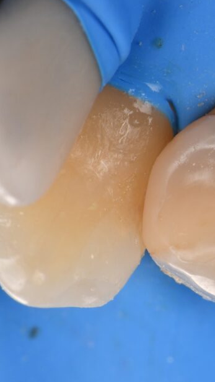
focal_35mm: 273
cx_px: 268
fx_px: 2767
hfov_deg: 4.4
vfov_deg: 7.9
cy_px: 176
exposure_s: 1/200
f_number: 32
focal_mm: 105
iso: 200
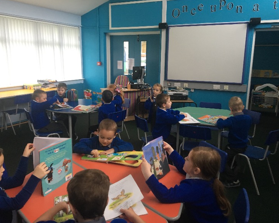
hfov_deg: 57.2
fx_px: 256
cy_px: 111
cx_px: 138
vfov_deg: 47.1
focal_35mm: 31
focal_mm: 4.15
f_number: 2.2
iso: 160
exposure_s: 1/33
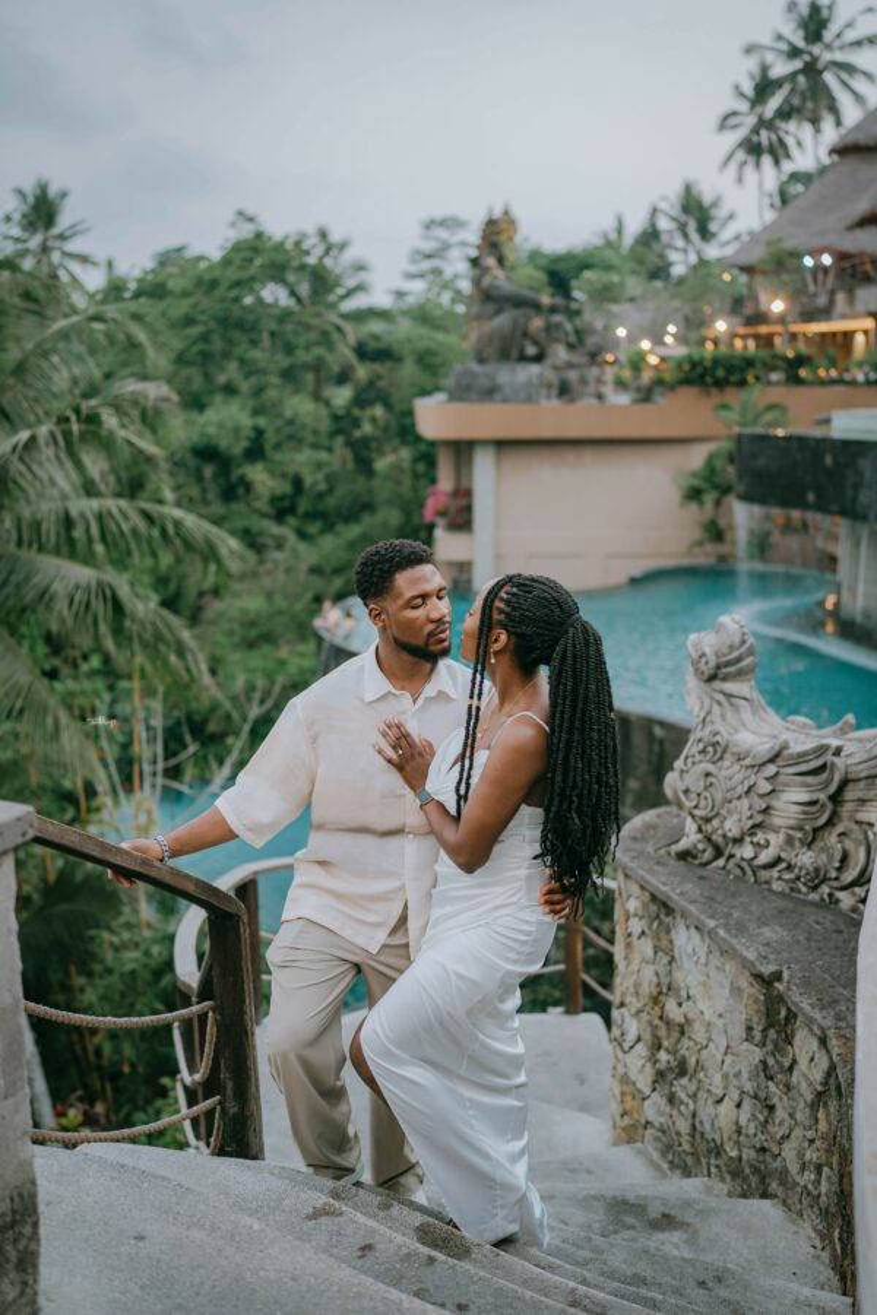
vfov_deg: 54.4
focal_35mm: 35
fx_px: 1279
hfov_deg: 37.9
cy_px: 658
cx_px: 438
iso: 640
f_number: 1.6
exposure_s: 1/200
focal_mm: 35
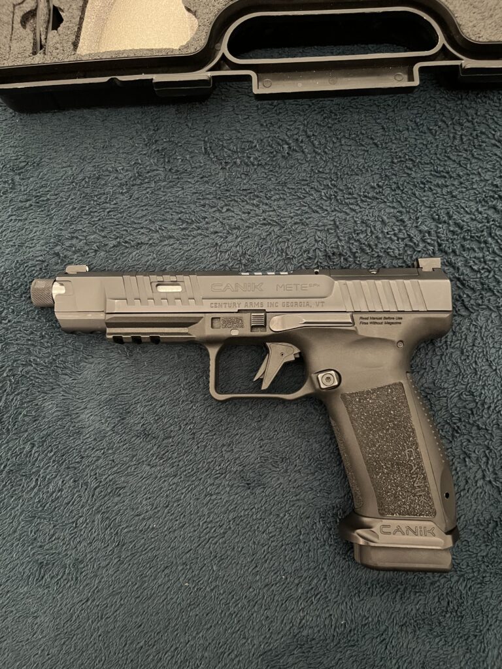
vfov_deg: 67.3
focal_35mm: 26
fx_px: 503
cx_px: 251
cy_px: 334
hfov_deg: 53.1
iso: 800
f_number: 1.6
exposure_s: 1/30
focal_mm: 5.1
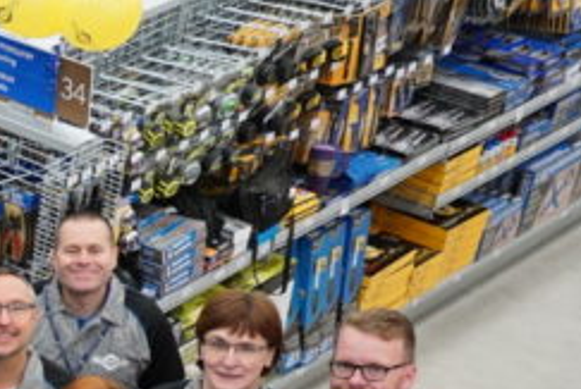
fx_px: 1973
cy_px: 451
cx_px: -435
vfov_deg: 11.1
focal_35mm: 122
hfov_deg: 14.8
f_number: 4
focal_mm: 29
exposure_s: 1/160
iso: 800
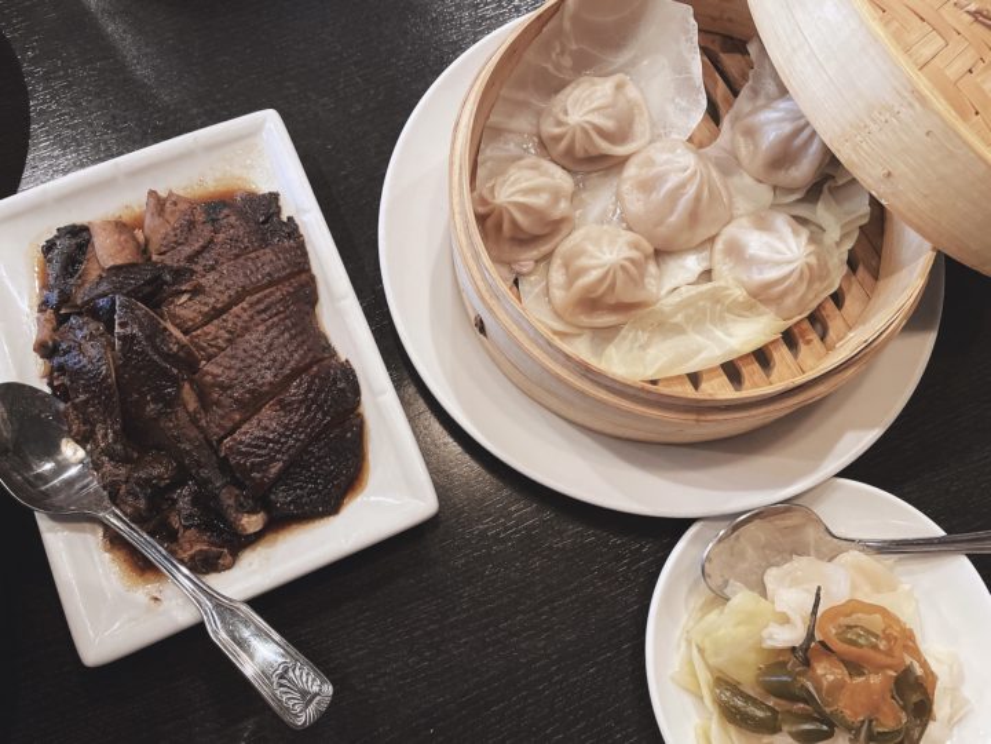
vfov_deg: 53.1
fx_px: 744
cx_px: 496
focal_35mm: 26
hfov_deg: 67.3
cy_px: 372
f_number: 1.6
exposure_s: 1/40
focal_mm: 4.2
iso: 400
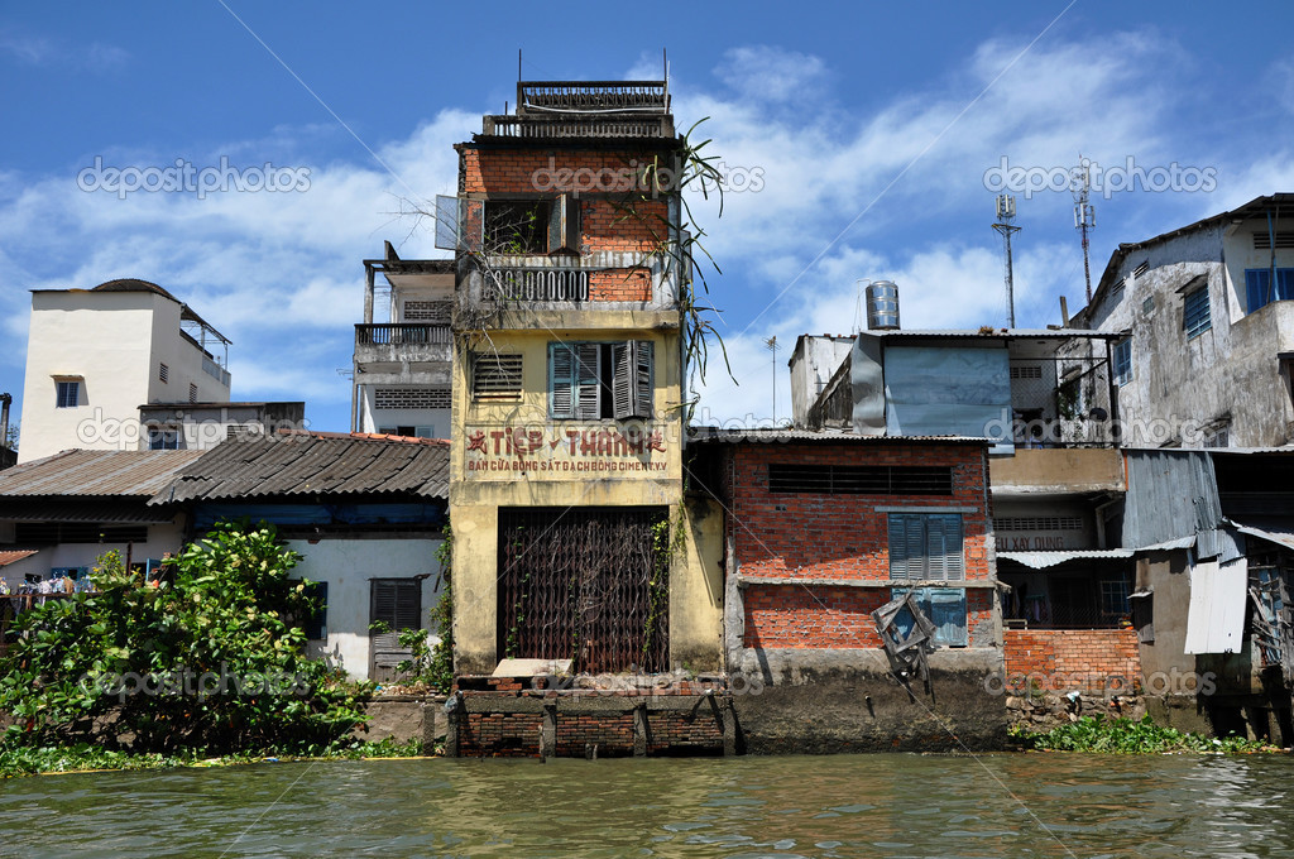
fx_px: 1346
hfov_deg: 51.3
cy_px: 430
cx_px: 647
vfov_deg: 35.4
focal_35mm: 38
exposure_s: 1/640
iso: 200
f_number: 8
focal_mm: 25
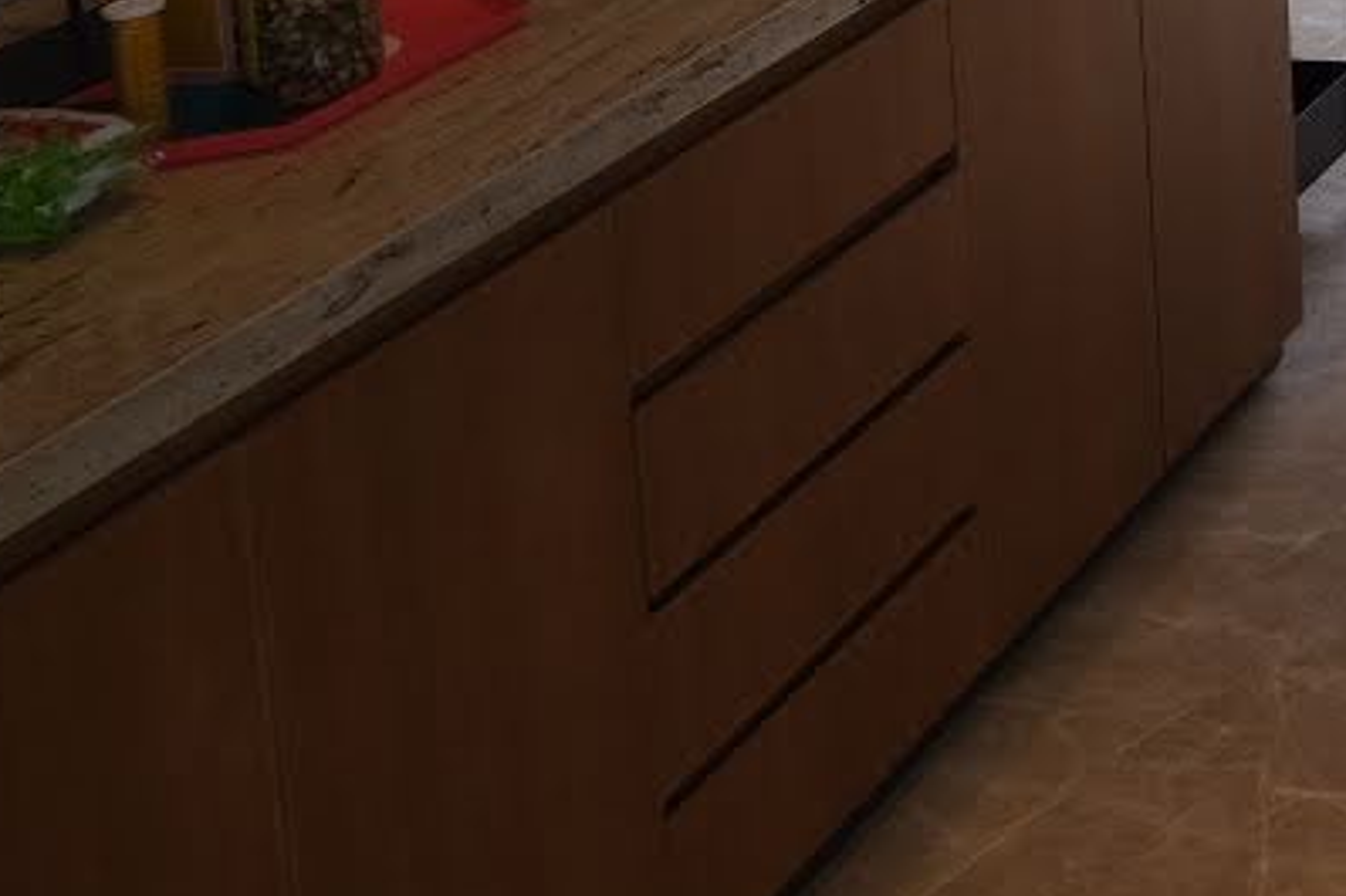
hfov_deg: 22.5
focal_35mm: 67
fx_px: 2504
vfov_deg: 17.0
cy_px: -686
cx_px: 2195
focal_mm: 10
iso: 160
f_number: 4
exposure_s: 1/60
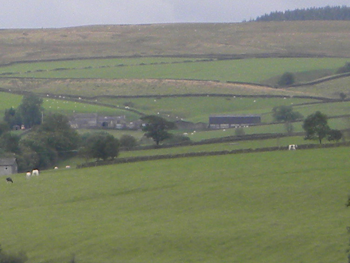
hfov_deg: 2.9
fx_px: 6909
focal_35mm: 683
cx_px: -548
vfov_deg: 2.2
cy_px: 321
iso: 93
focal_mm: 23
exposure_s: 1/77.3
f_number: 4.5
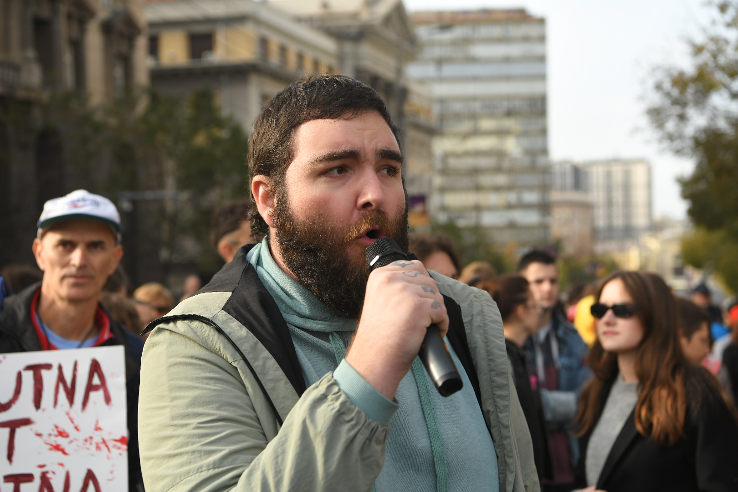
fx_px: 1230
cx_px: 369
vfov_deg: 22.6
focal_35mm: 60
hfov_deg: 33.4
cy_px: 246
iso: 200
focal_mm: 60
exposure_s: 1/400
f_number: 5
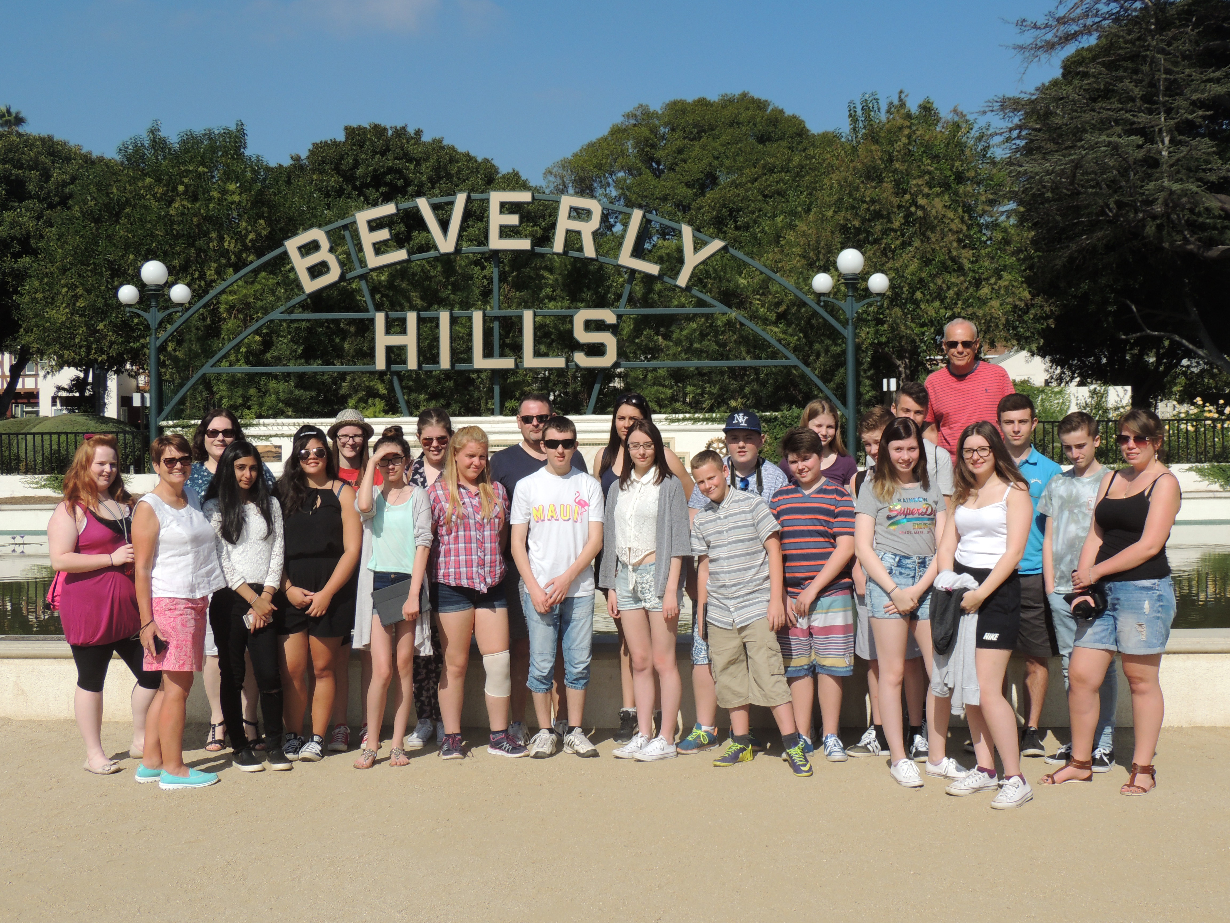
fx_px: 1528
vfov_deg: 33.6
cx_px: 615
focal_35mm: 43
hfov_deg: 43.9
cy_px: 462
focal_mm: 7.6
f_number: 3.8
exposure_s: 1/1250
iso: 100
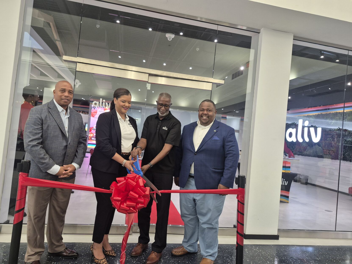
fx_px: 234
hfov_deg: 73.9
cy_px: 132
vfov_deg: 58.9
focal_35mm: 23
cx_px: 176
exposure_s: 1/120
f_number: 1.8
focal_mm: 5.4
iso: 400
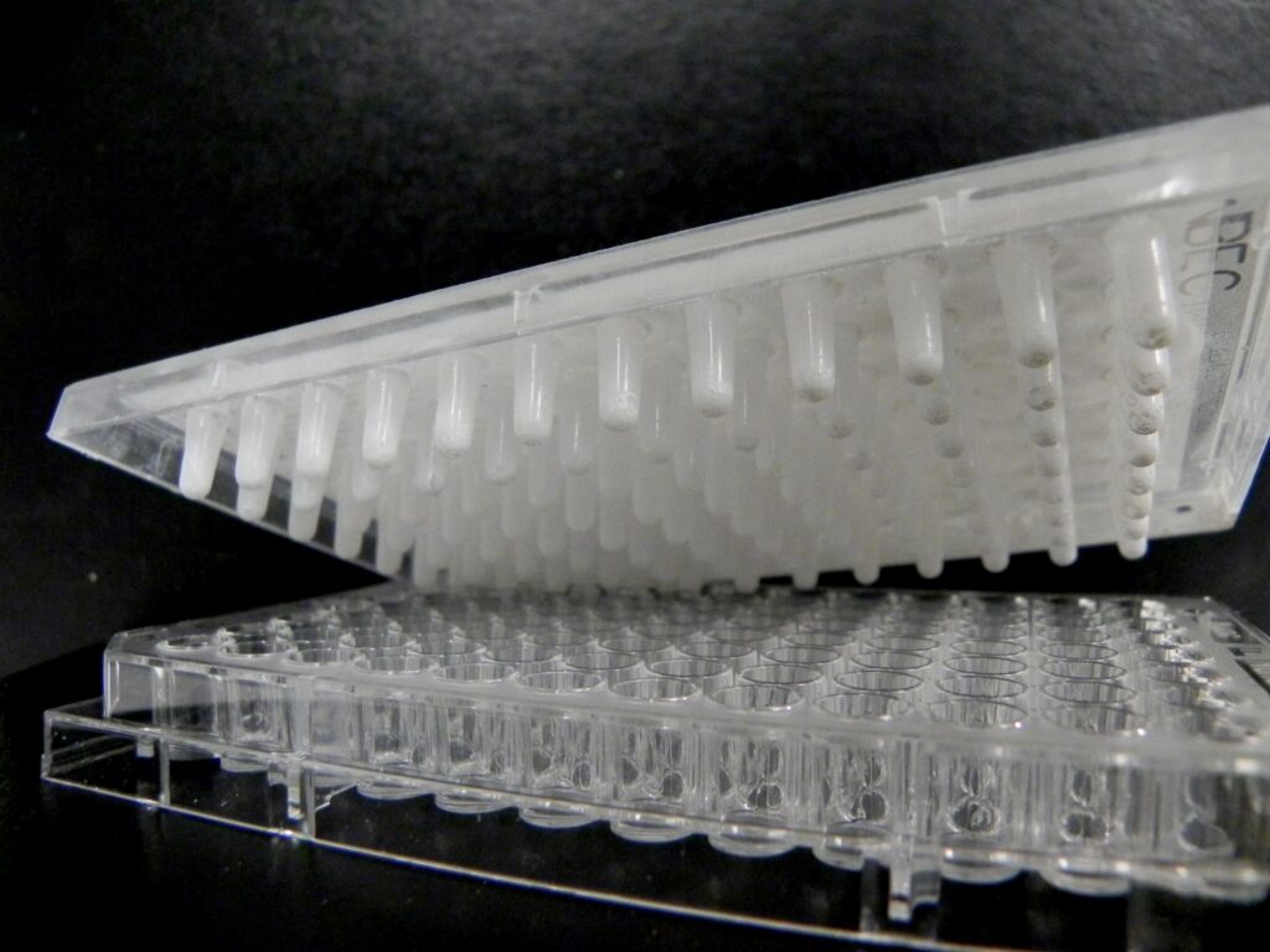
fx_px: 954
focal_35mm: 26
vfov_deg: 53.1
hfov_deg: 67.3
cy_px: 476
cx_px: 635
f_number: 2.8
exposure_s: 1/60
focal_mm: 4.6
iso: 800
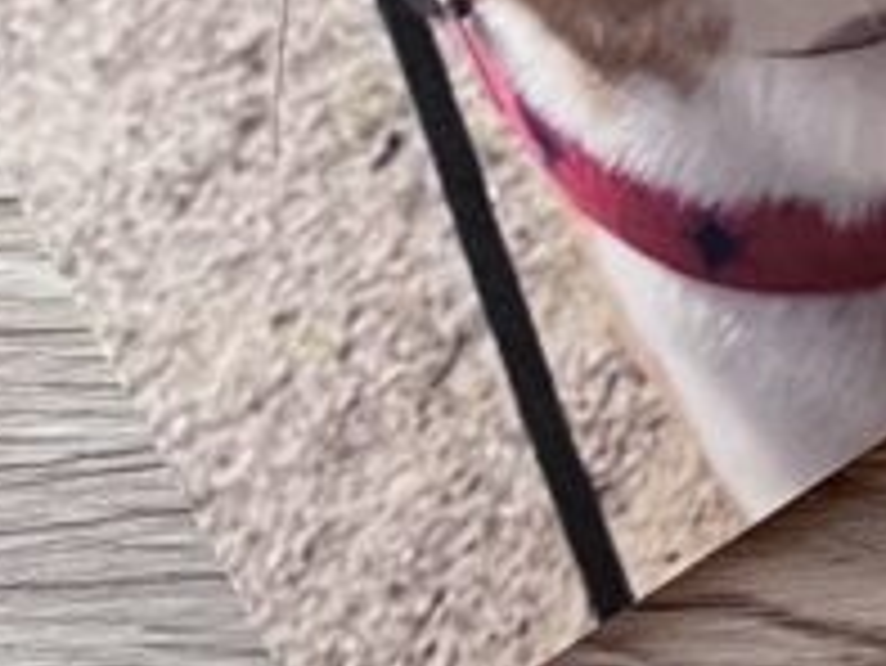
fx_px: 3457
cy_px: -842
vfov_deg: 9.9
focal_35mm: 135
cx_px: 1547
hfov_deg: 13.3
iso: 250
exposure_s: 1/60
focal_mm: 5.1
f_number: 1.6
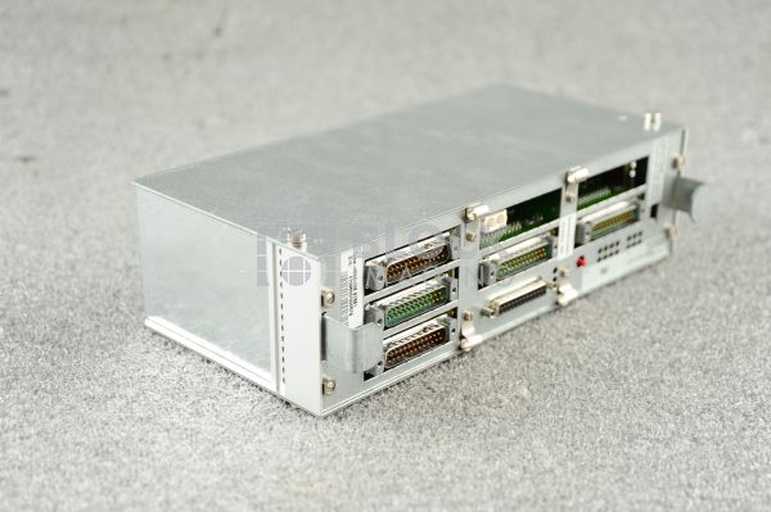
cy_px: 256
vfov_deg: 20.9
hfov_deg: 31.0
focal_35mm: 65
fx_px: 1391
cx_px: 386
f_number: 5.6
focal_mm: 65
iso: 800
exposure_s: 1/125
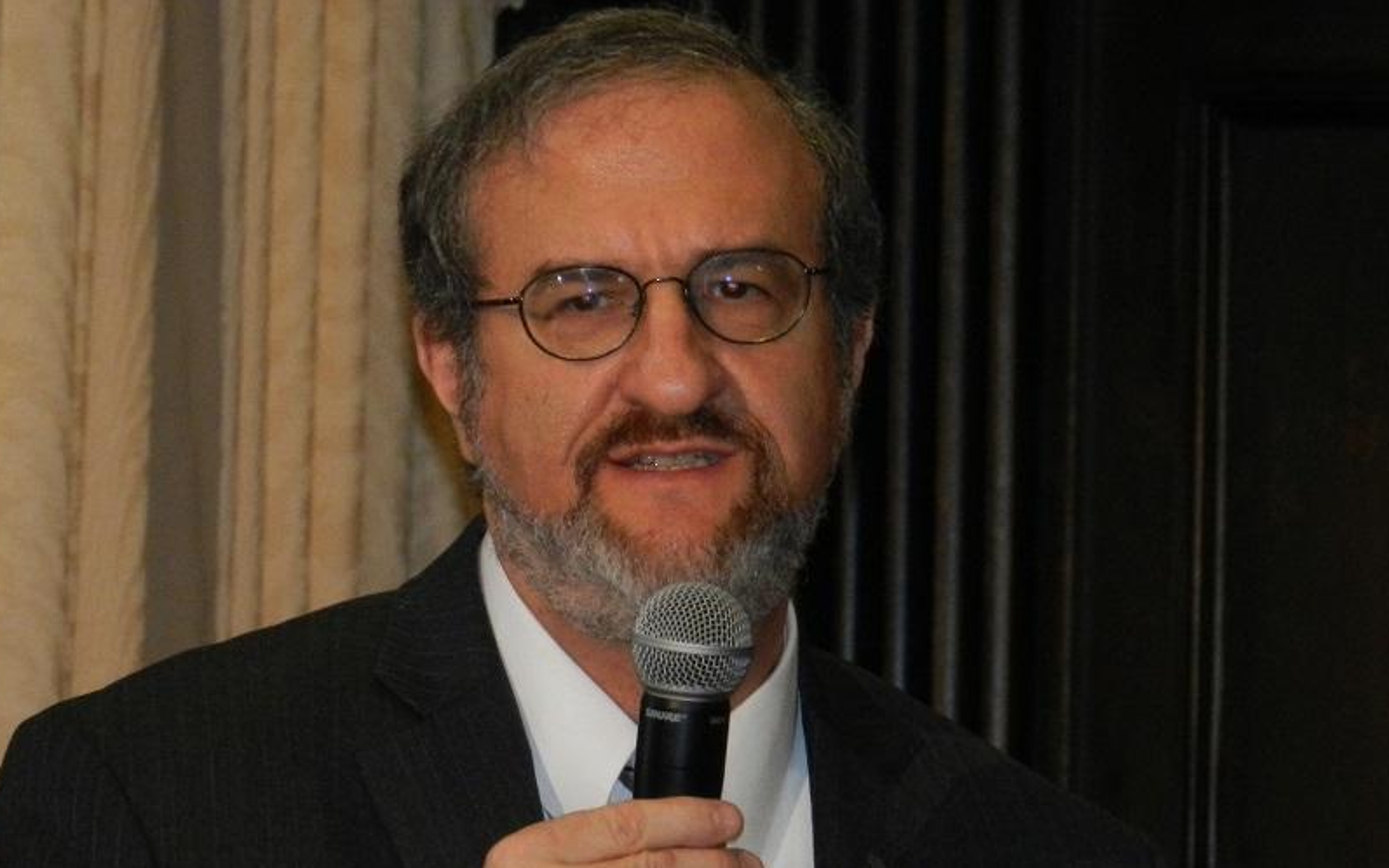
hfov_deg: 4.6
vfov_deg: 2.9
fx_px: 17109
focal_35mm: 452
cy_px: 483
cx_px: 600
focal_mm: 60.5
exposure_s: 1/60
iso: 800
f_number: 5.5
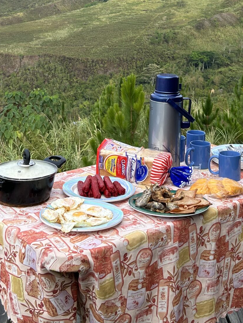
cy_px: 54
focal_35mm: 60
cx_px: 118
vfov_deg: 31.2
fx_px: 561
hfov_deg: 24.4
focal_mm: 5.7
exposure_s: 1/1808
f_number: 1.5
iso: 50
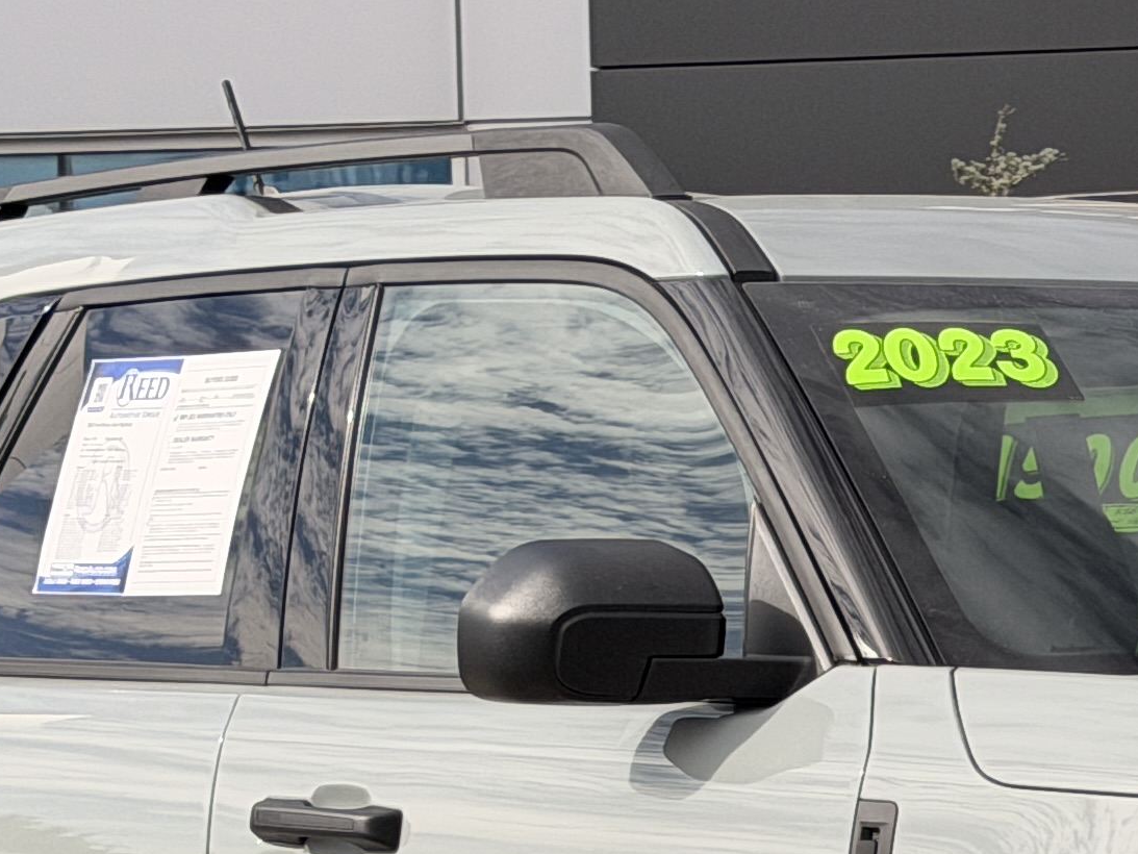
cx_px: 1303
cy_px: 973
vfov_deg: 8.3
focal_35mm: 177
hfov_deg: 11.0
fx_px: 5820
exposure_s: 1/5587
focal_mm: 6.76
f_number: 1.78
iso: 64
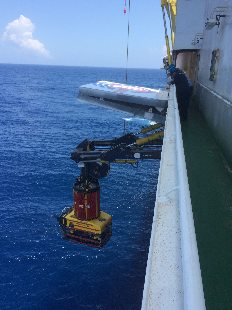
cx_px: 116
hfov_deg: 48.2
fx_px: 259
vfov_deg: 61.7
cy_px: 155
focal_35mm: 29
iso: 32
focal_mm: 4.15
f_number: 2.2
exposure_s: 1/1208
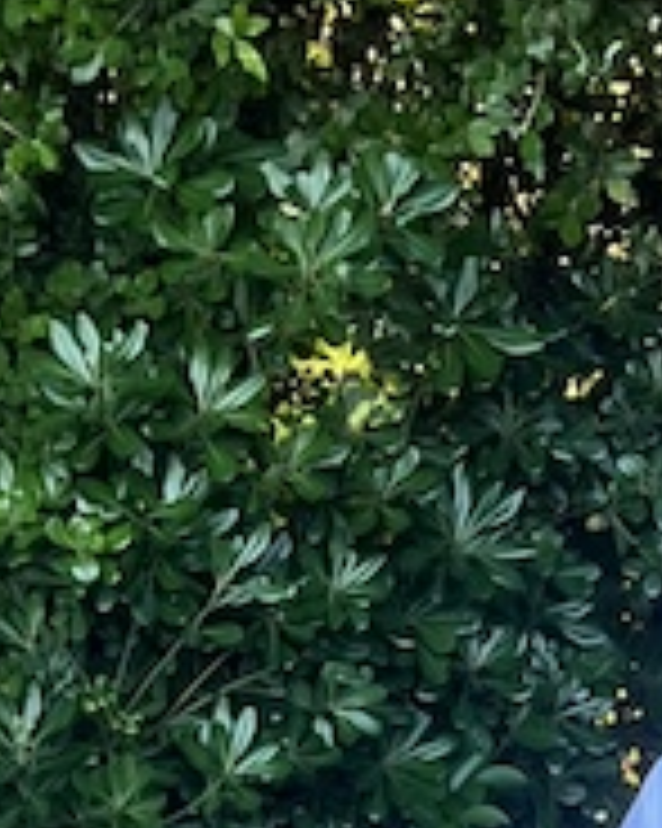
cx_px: 709
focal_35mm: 167
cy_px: 1611
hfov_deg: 9.2
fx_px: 4093
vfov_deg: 10.7
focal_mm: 5.1
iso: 40
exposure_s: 1/177
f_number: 1.6
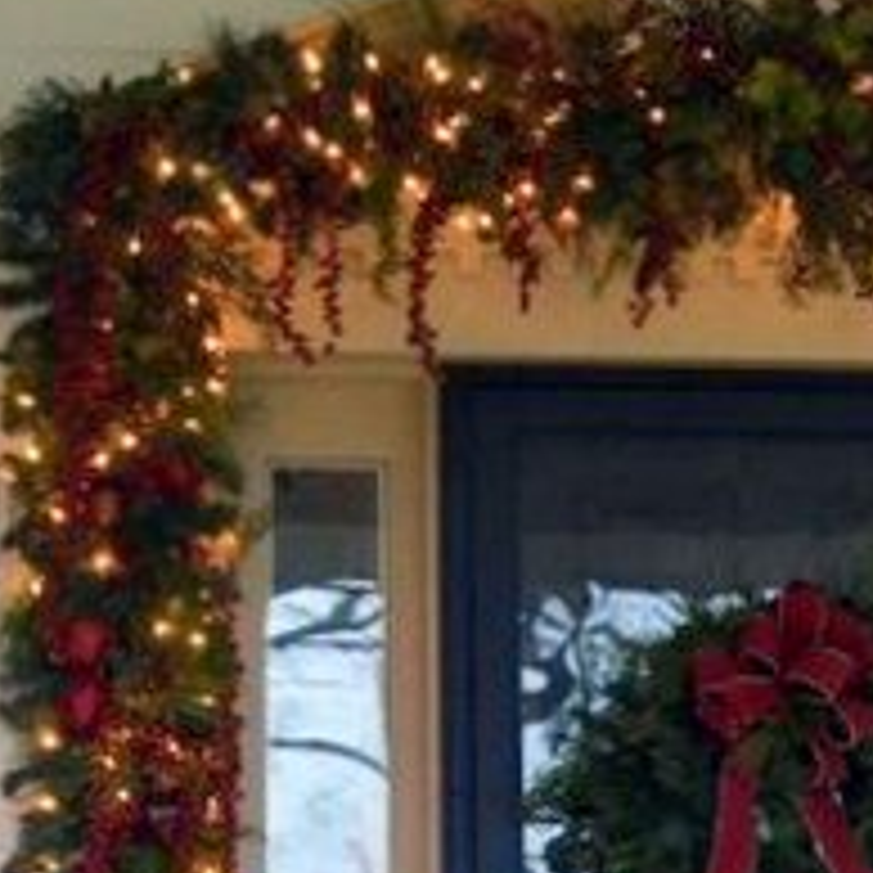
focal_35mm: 158
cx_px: 950
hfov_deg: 10.9
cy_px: 911
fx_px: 4508
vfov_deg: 10.9
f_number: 4.8
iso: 1800
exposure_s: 1/60
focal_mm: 32
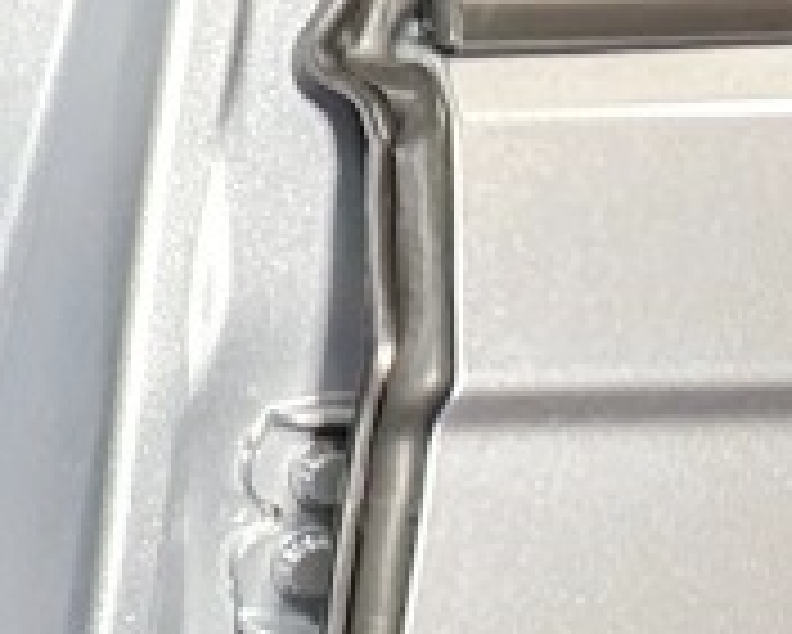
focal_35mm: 136
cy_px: 355
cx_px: -1408
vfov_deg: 11.4
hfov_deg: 10.8
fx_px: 3190
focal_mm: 6.86
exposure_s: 1/60
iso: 640
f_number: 1.78
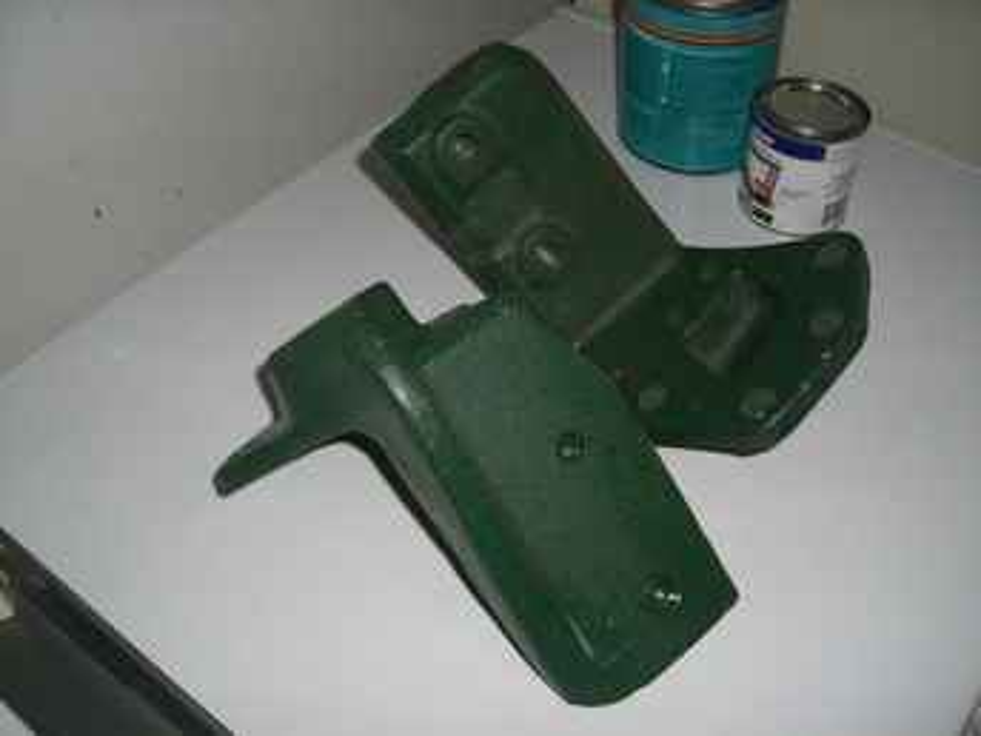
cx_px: 490
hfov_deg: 49.0
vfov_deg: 37.7
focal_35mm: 38
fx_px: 1077
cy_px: 368
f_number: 2.7
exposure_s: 1/60
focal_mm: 6.2
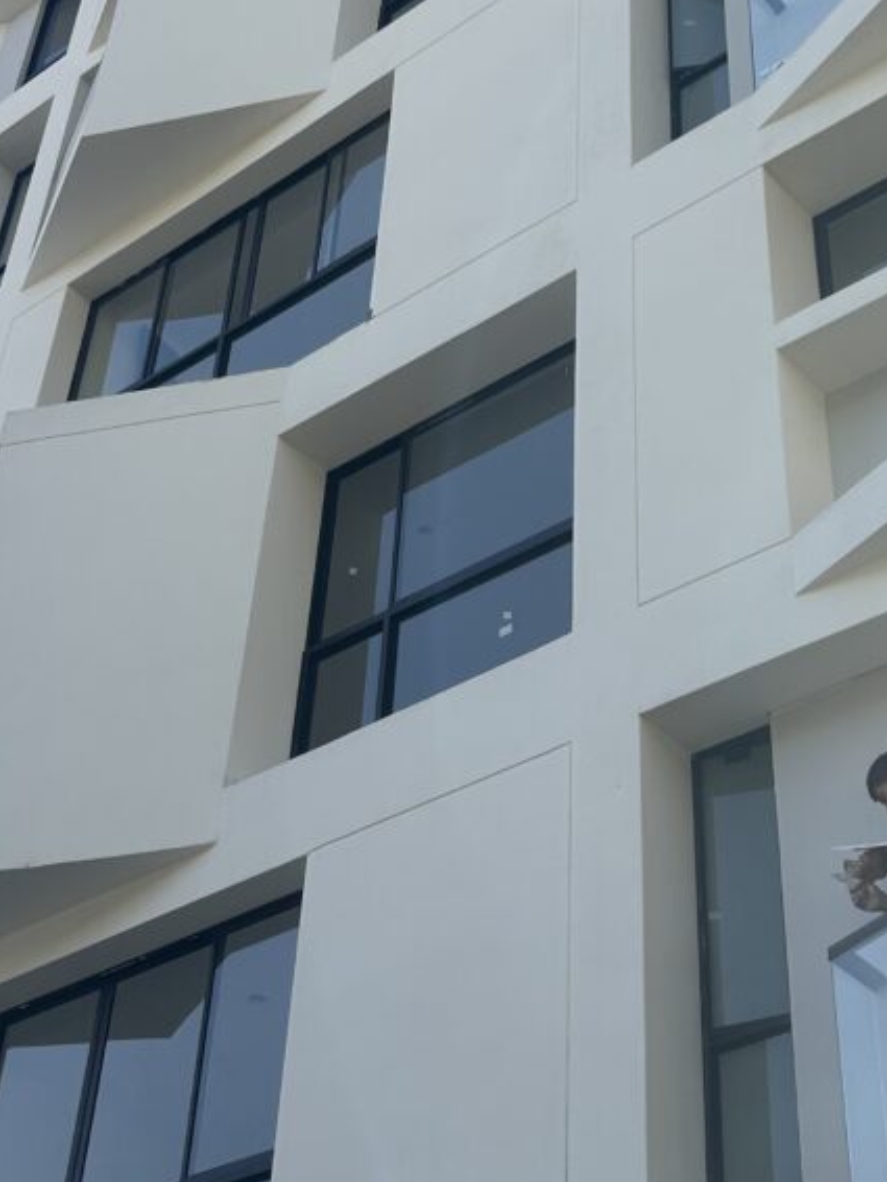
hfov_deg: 24.4
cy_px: 396
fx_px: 2048
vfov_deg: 31.9
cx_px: 484
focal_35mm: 60
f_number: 1.5
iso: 50
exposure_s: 1/1724
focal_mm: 5.7
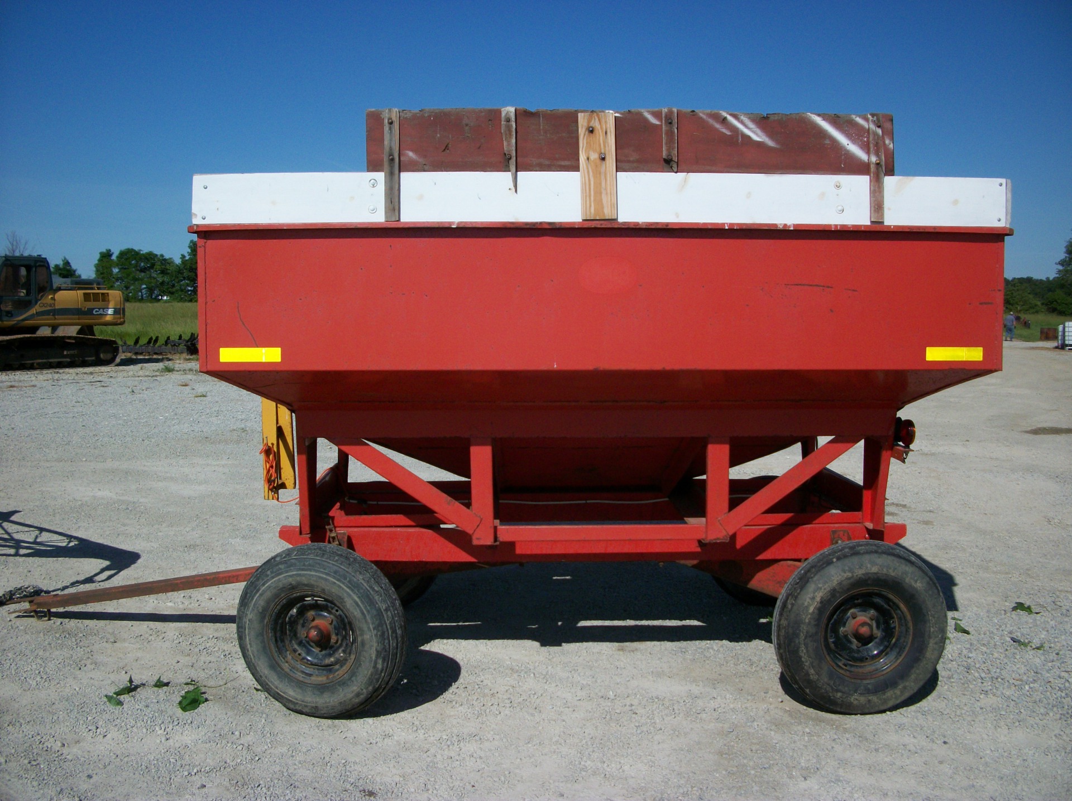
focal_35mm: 35
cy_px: 400
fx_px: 1083
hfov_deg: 52.7
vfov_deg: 40.6
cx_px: 536
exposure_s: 1/320
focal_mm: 6.3
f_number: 8.8
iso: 80
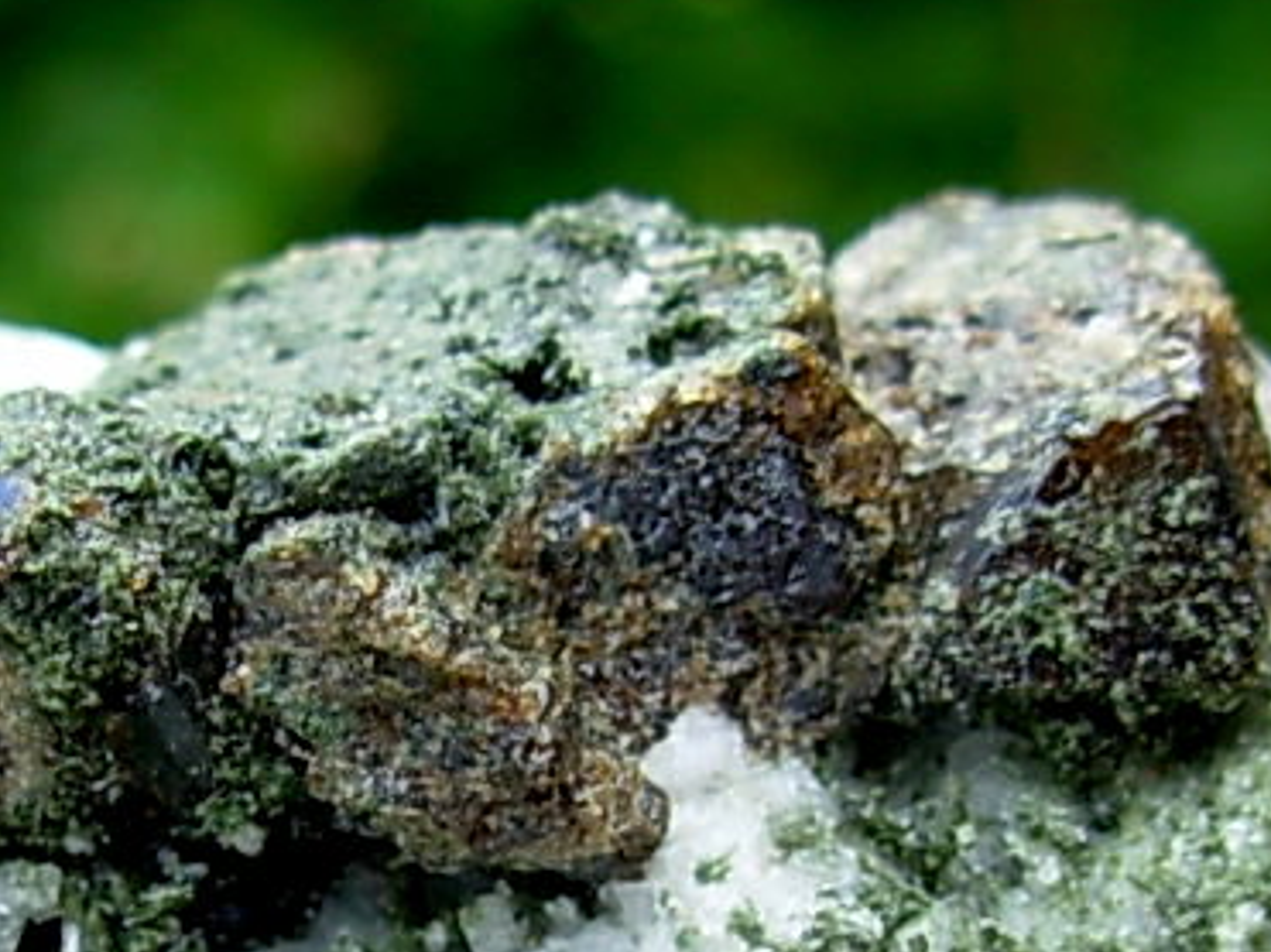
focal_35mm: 105
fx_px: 3854
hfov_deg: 18.7
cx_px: 432
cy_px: 907
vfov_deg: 13.9
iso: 50
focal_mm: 6.3
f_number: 2.9
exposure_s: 1/128
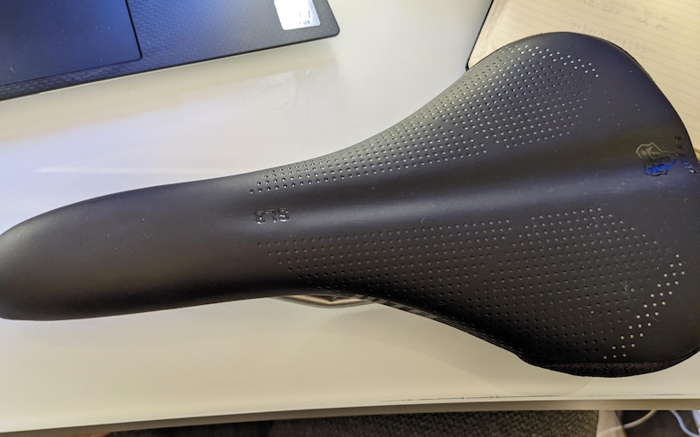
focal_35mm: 29
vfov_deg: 43.1
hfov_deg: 64.7
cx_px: 346
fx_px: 553
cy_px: 215
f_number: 1.73
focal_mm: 4.38
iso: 184
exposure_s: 1/23.8
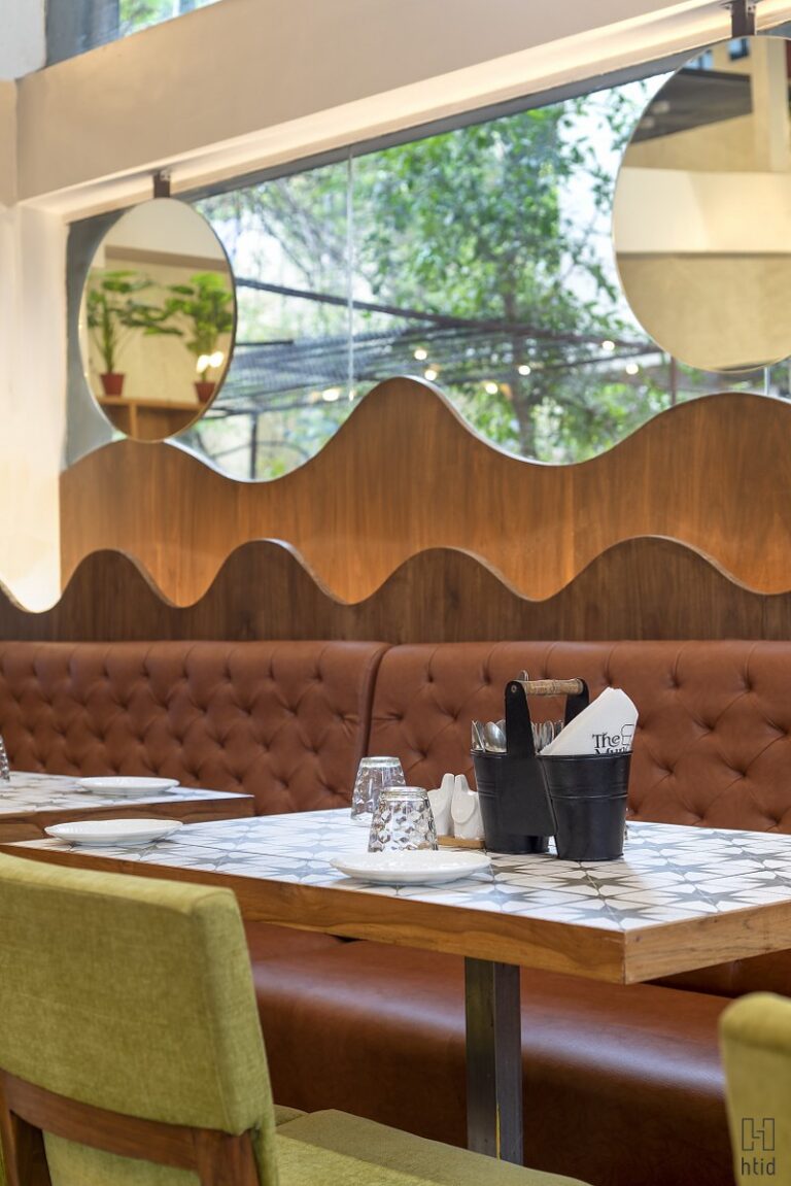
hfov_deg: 27.0
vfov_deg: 39.6
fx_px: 1647
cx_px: 396
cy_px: 593
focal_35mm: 50
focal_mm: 50
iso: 100
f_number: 5
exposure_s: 1/20
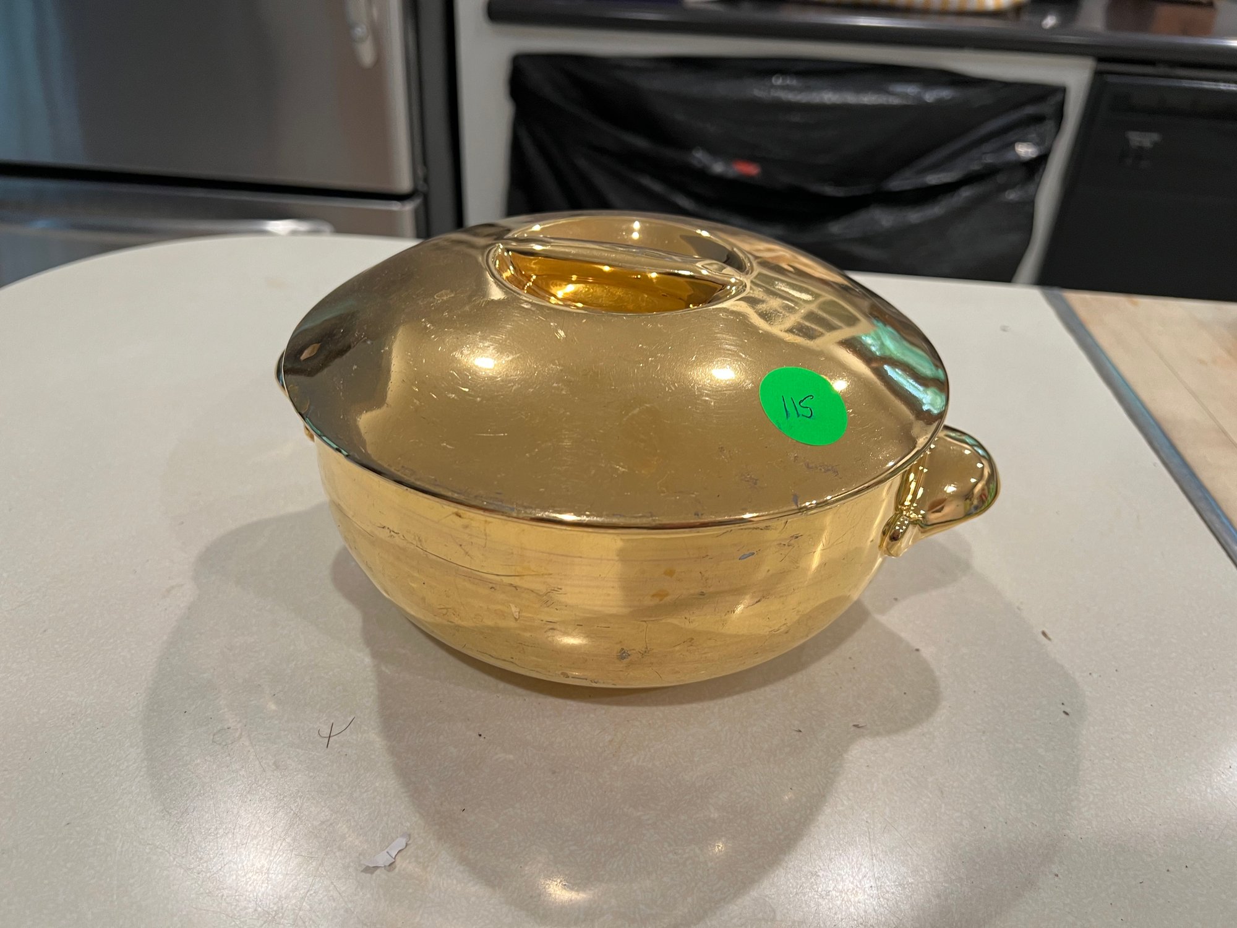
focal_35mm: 26
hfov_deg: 67.3
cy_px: 464
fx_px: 929
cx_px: 618
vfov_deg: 53.1
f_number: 1.5
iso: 80
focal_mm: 5.7
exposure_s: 1/60
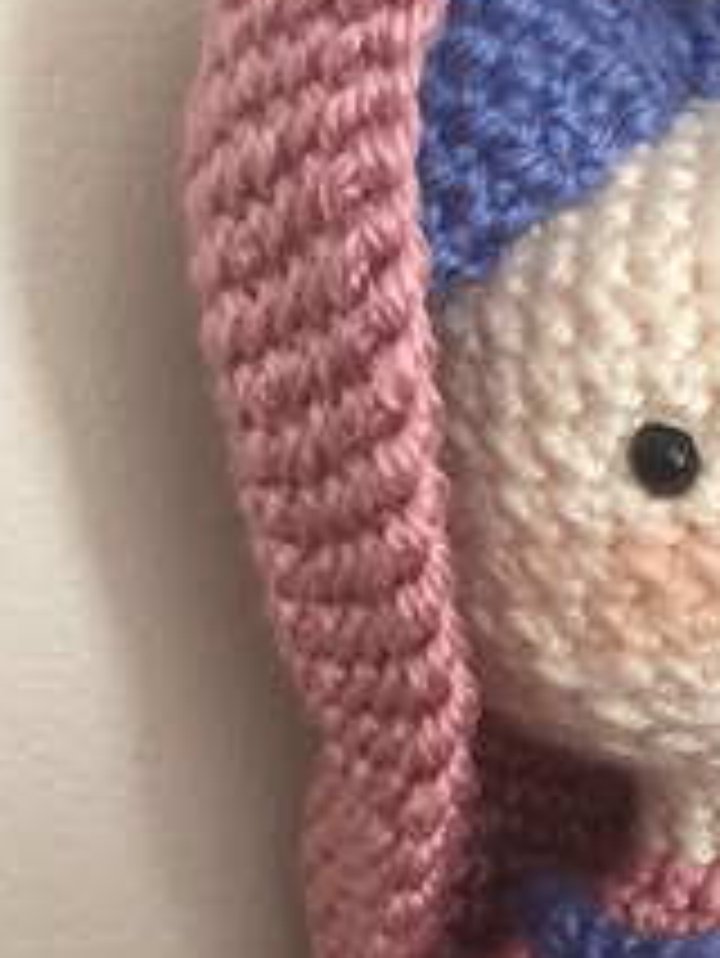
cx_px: 682
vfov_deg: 27.6
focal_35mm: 68
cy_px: 841
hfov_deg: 21.1
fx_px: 1884
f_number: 2.2
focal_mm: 4.15
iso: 125
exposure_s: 1/30
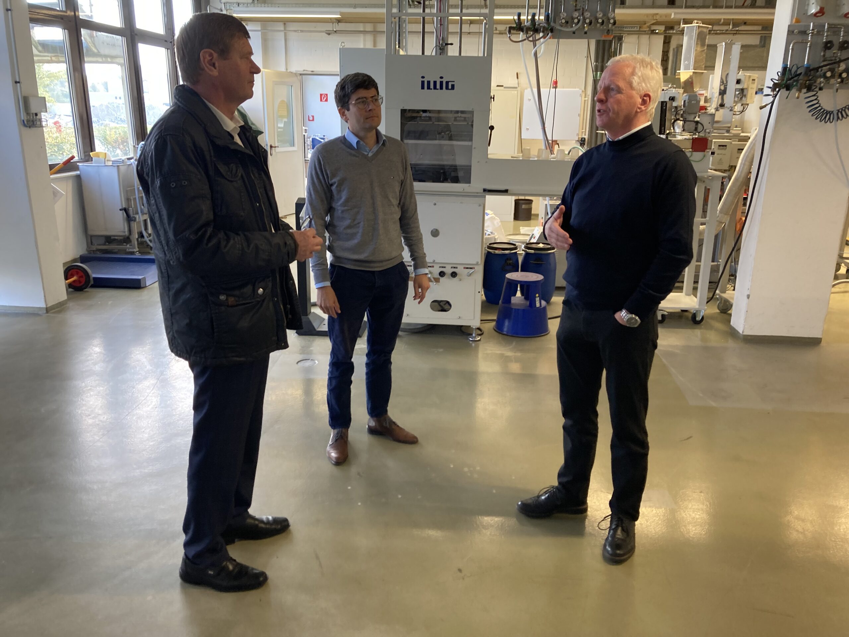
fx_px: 687
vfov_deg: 49.7
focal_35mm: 28
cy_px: 318
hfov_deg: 63.4
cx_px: 424
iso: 80
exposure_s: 1/50
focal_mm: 3.99
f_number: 1.8
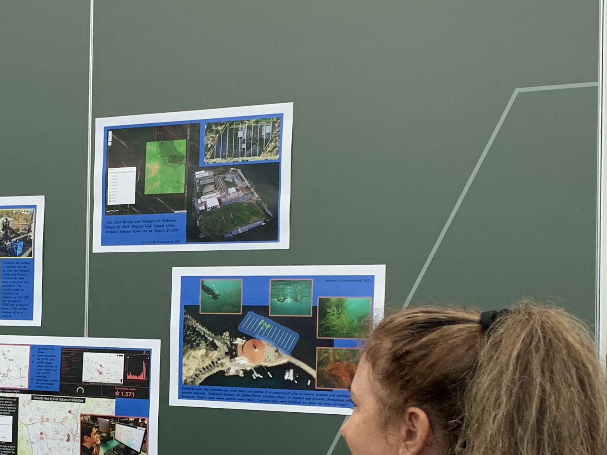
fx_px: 1245
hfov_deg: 26.7
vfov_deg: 20.5
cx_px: 94
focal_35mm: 71
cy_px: 355
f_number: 1.8
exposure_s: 1/122
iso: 25
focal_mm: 4.25
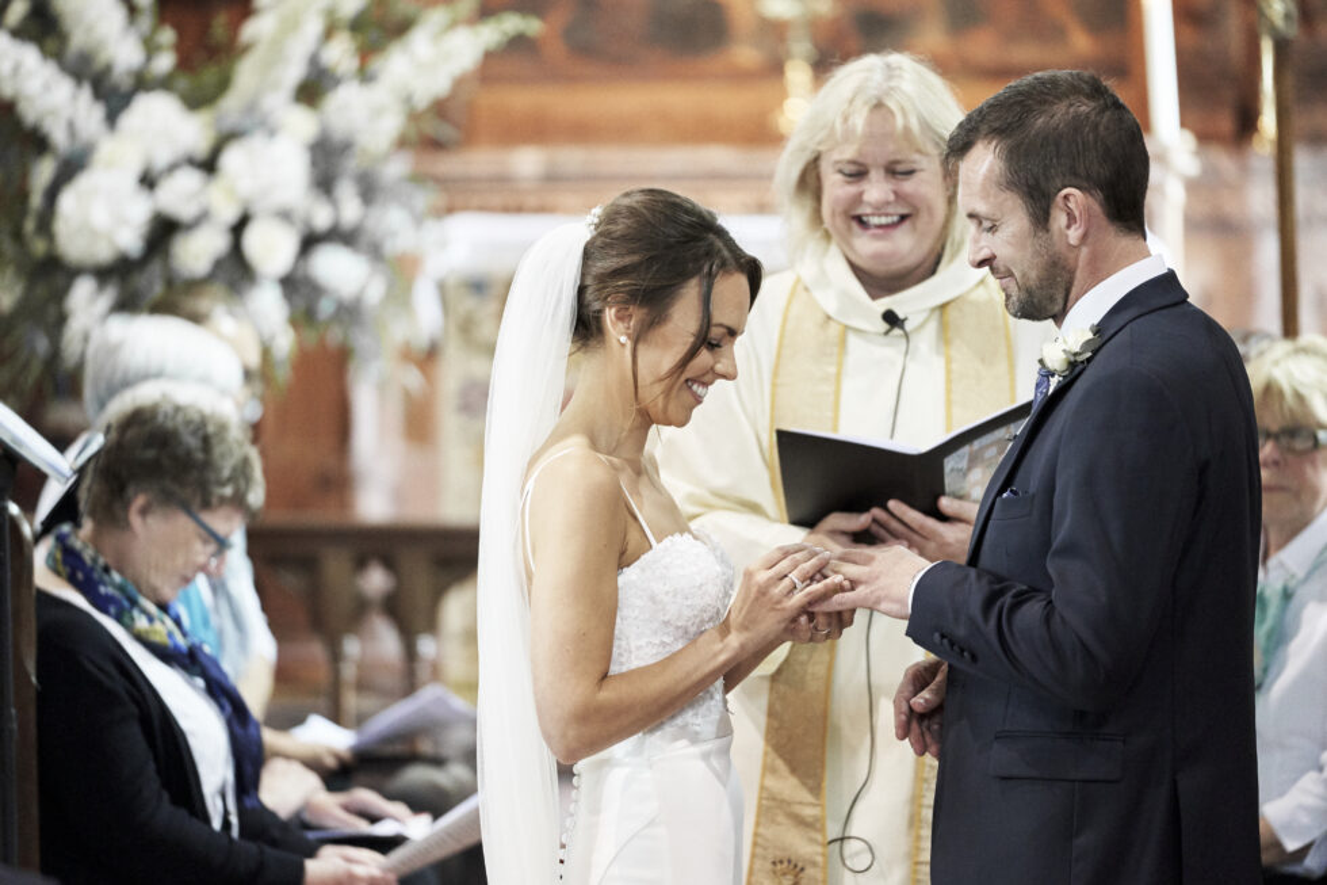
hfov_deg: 11.5
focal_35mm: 179
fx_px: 6597
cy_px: 442
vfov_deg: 7.7
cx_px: 664
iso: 6400
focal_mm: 179
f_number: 2.8
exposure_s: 1/200
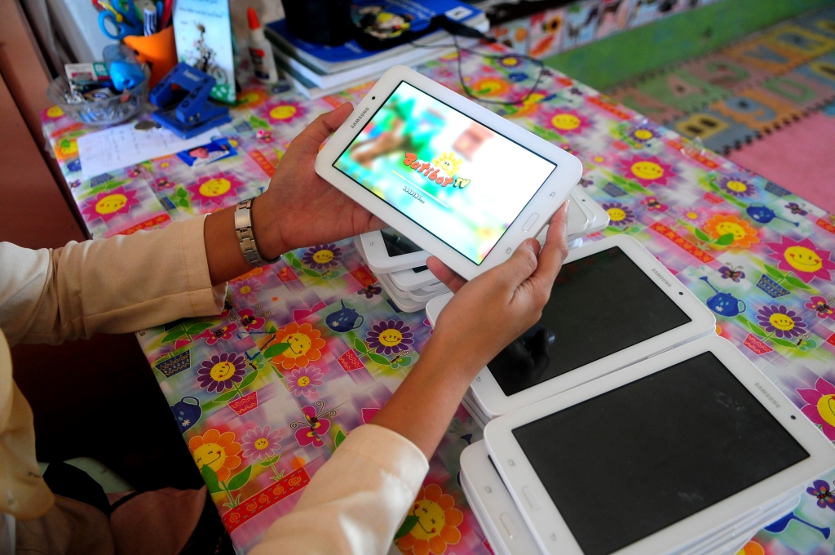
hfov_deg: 70.5
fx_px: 591
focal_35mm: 26
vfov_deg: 50.3
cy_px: 278
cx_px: 418
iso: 1000
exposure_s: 1/60
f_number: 4
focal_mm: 17
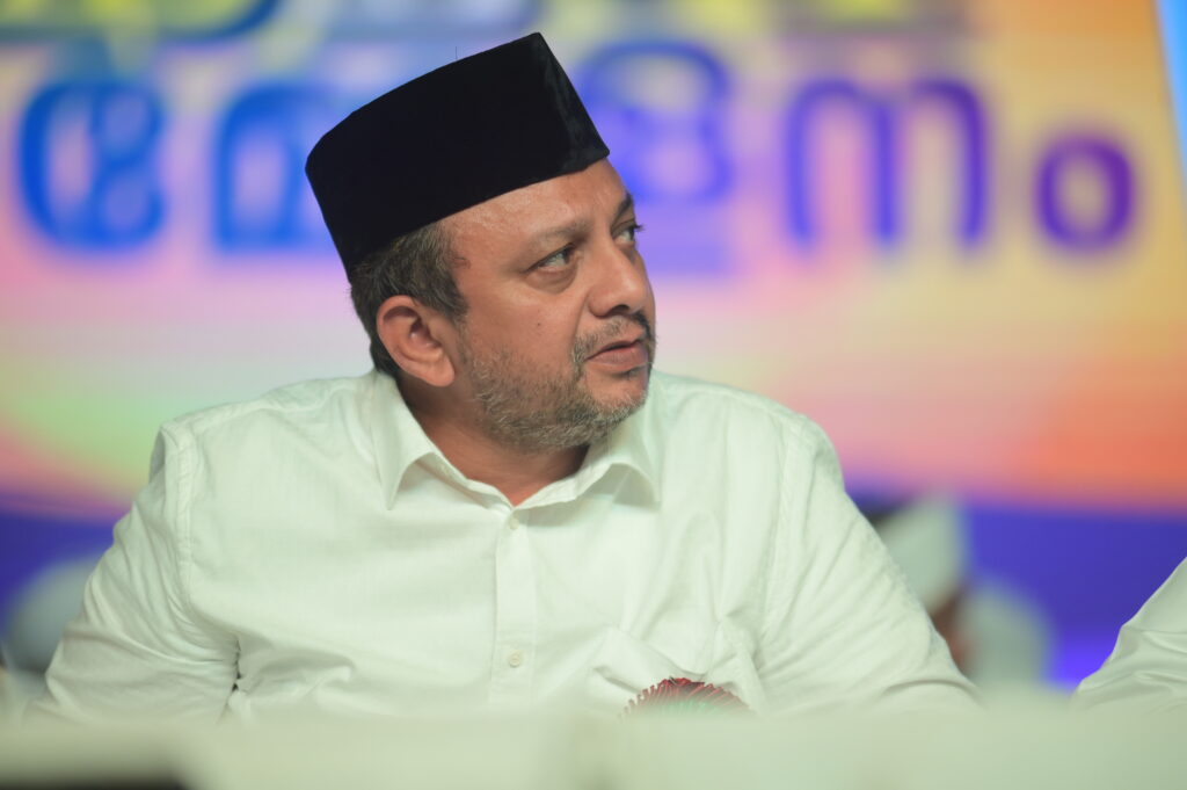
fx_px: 6589
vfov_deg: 6.9
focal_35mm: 200
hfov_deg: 10.3
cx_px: 594
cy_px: 395
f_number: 2.8
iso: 1000
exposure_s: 1/320
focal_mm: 200
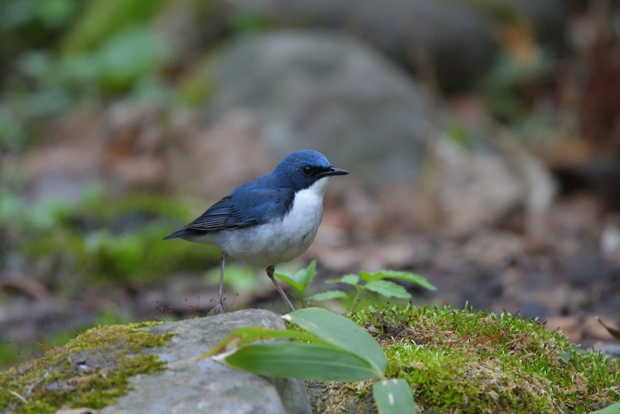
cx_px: 310
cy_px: 207
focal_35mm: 630
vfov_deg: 2.2
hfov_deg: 3.3
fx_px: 10849
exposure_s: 1/320
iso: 1600
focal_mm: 420
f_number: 5.6
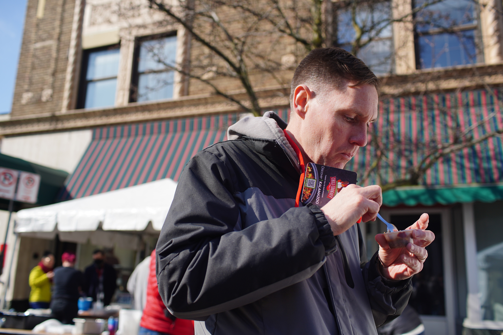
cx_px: 252
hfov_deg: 54.4
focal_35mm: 35
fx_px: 489
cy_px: 168
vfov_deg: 37.8
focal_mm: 35
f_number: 3.5
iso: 100
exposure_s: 1/1000
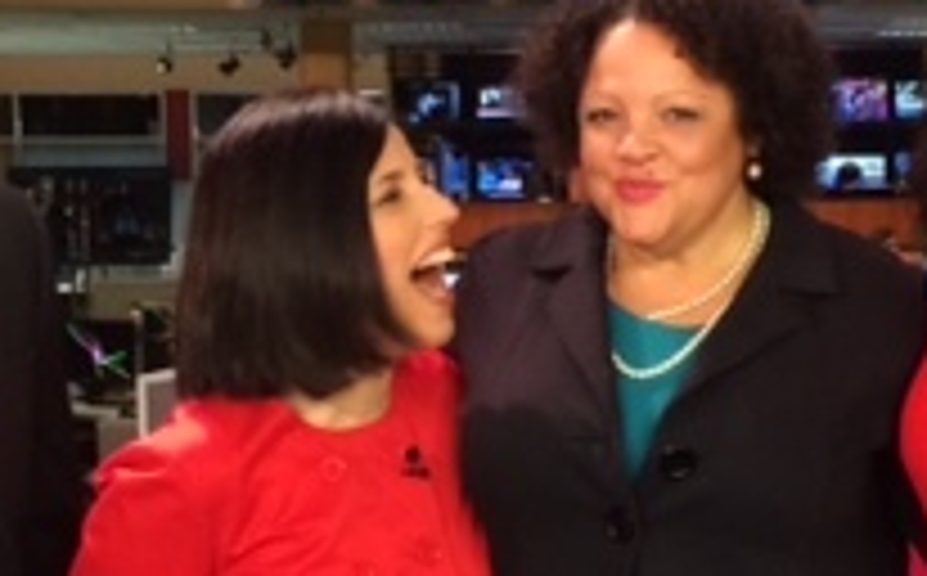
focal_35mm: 99
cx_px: 598
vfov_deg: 13.0
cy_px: 522
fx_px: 2497
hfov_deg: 21.0
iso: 125
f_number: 2.2
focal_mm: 4.12
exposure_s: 1/30
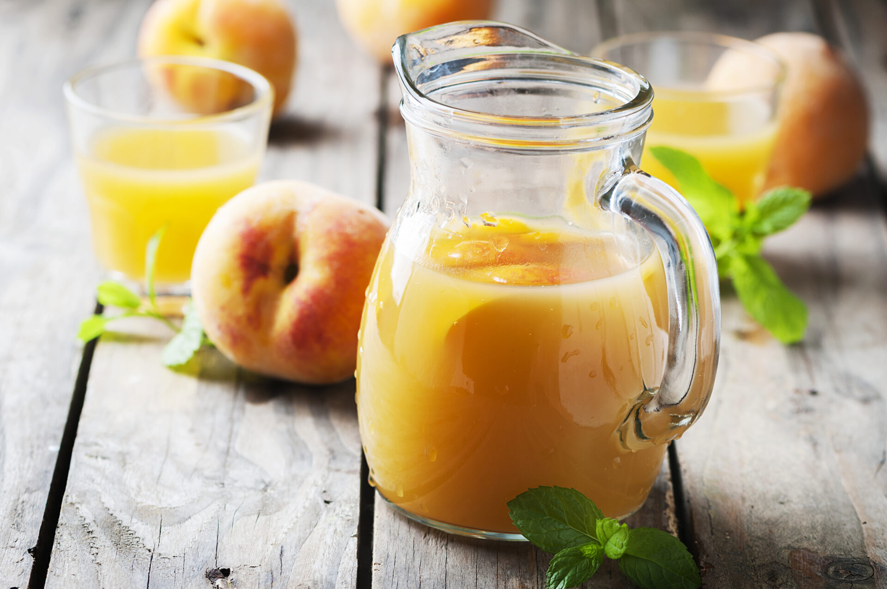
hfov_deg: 13.1
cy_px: 294
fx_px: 3876
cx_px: 444
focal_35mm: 158
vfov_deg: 8.7
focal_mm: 105
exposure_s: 1/125
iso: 100
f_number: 5.6
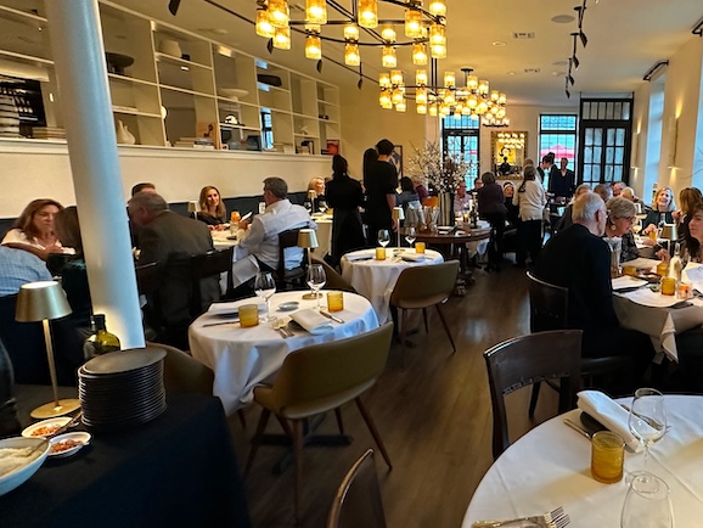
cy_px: 255
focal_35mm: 23
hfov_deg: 69.5
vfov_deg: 58.9
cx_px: 519
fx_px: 467
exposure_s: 1/60
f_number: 2.2
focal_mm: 2.22
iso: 500
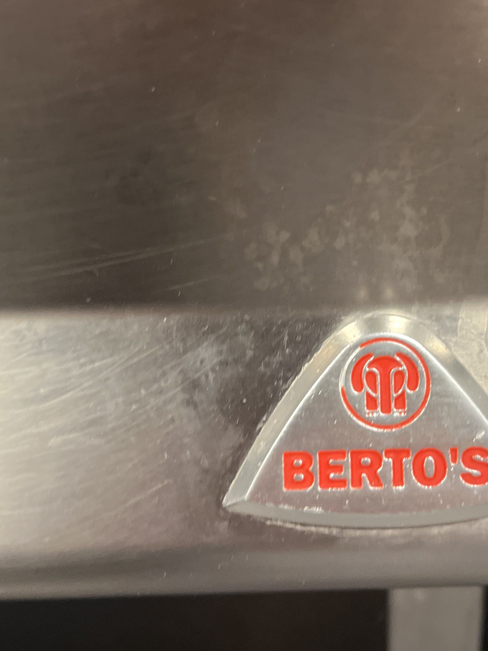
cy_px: 198
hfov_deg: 29.9
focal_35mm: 48
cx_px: 343
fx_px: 902
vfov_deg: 39.0
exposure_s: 1/50
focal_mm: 5.1
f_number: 1.6
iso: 320
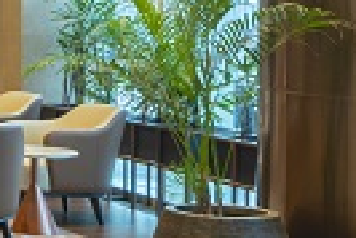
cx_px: -559
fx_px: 1426
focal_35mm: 144
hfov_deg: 11.3
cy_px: 60
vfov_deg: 9.5
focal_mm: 24
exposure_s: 1/2
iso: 200
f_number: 11
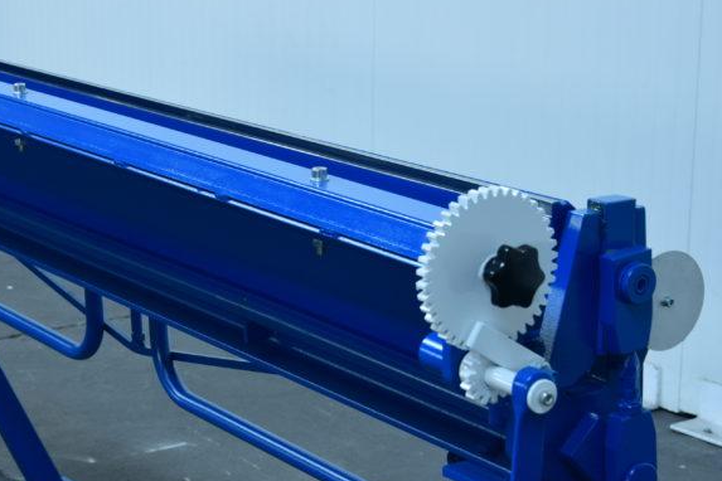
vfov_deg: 14.5
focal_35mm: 94
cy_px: 377
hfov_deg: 21.6
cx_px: 248
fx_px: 1883
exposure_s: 1/8
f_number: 5.6
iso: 400
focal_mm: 35
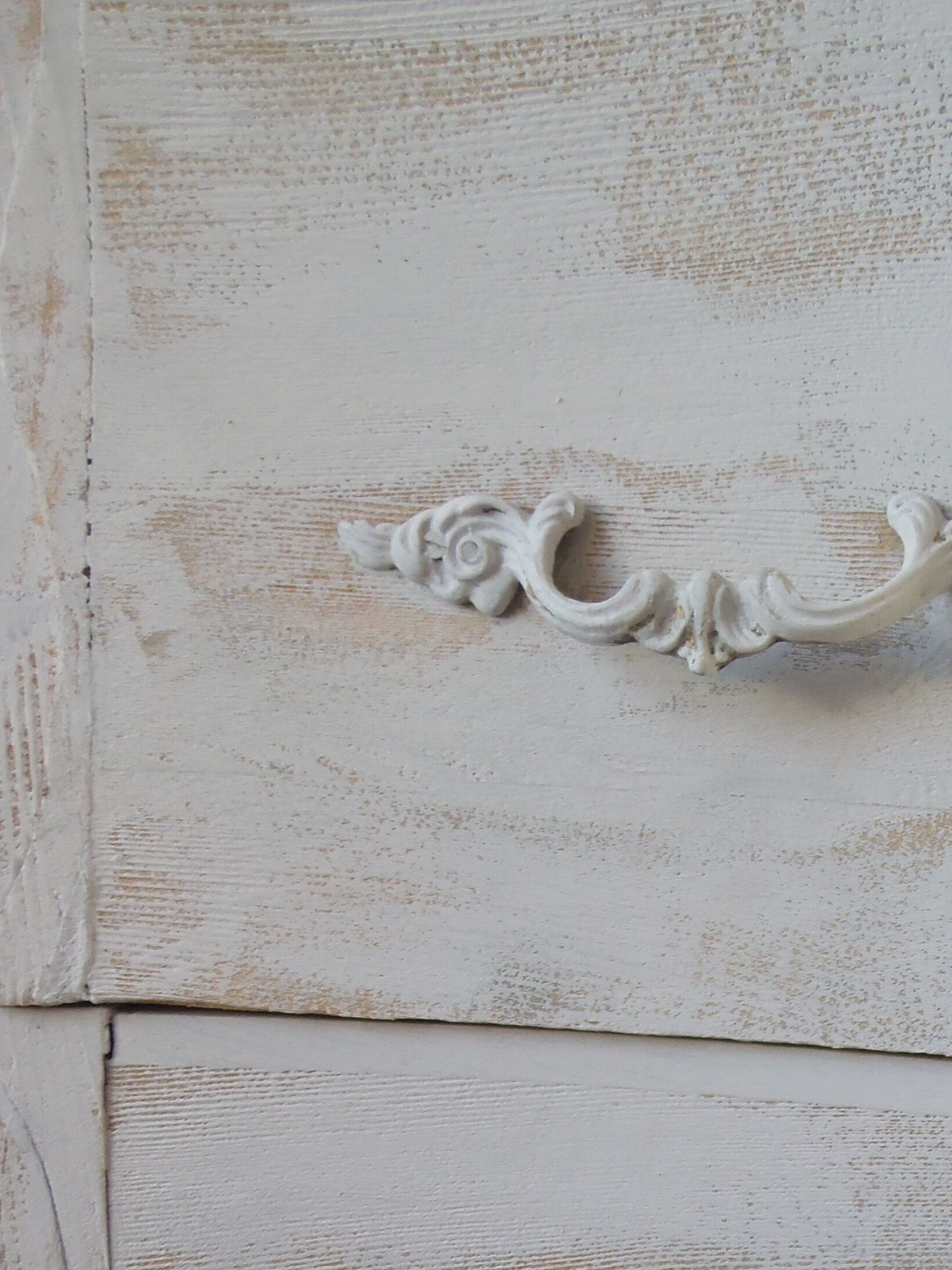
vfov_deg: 39.0
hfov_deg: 30.4
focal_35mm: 47
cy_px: 1007
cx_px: 696
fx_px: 1724
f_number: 2.9
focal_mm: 4.3
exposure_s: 1/30
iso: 80
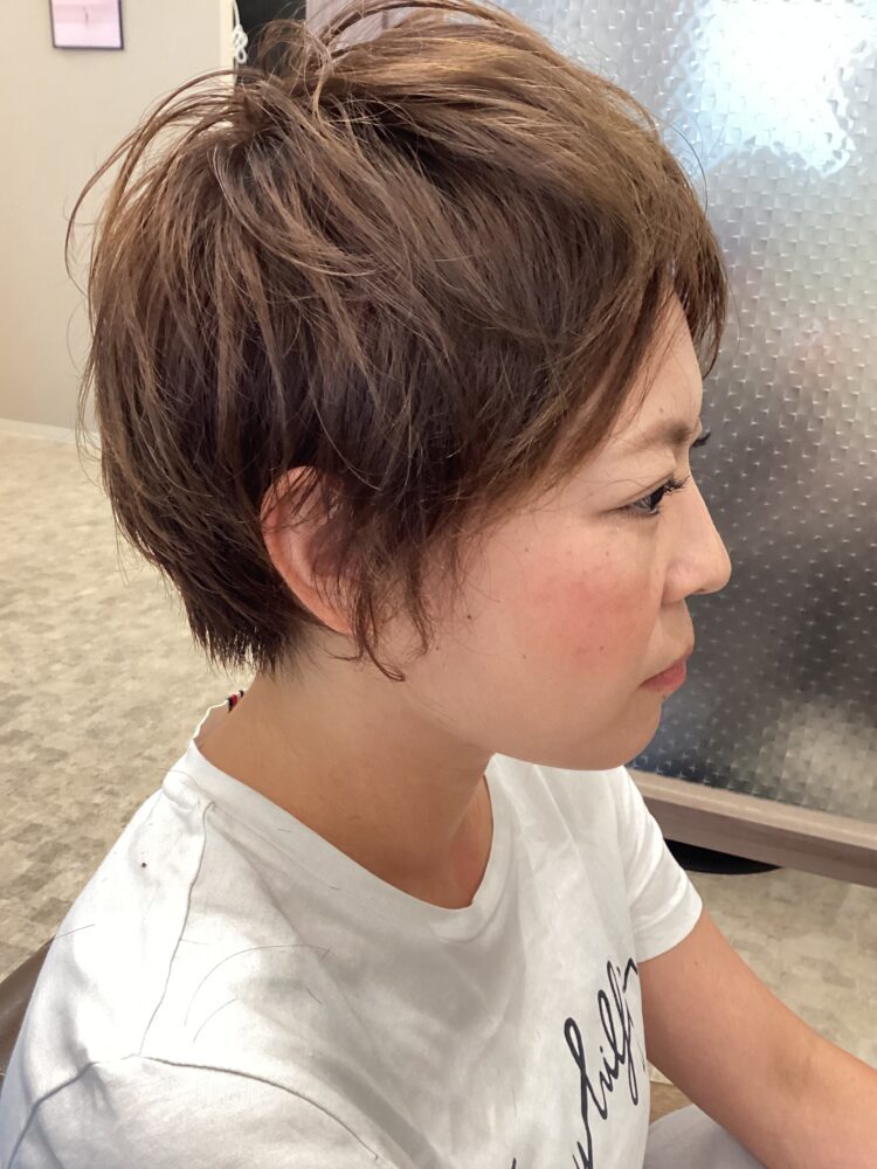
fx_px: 1047
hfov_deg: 45.4
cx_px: 438
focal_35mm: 31
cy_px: 584
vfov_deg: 58.4
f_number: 2.4
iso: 250
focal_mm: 3.3
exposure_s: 1/60
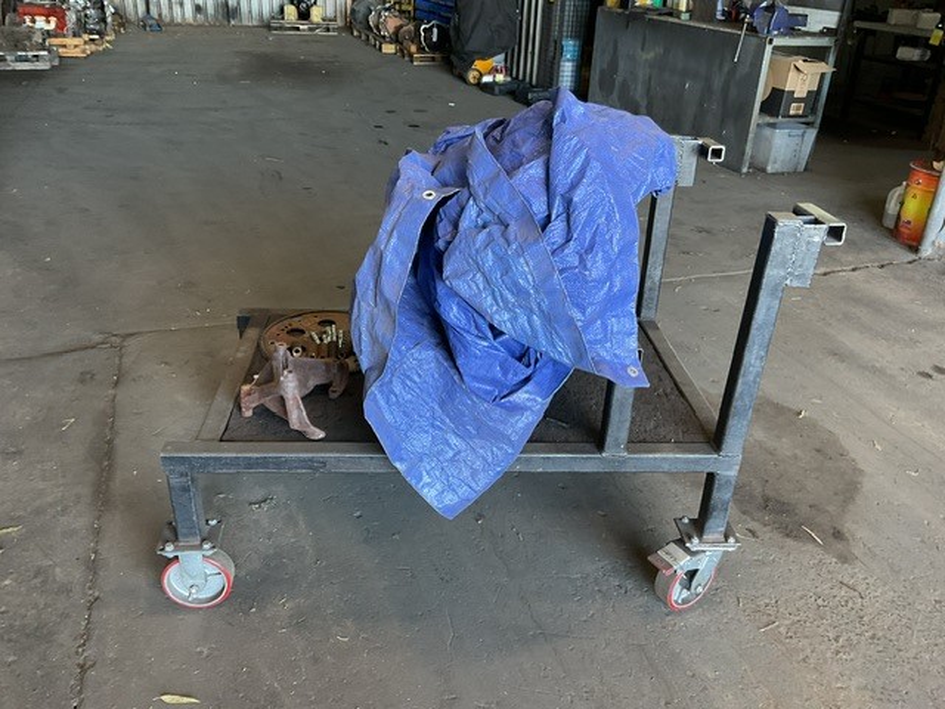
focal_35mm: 29
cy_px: 354
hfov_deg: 61.7
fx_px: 792
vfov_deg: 48.2
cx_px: 472
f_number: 1.8
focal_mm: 3
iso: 100
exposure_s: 1/50
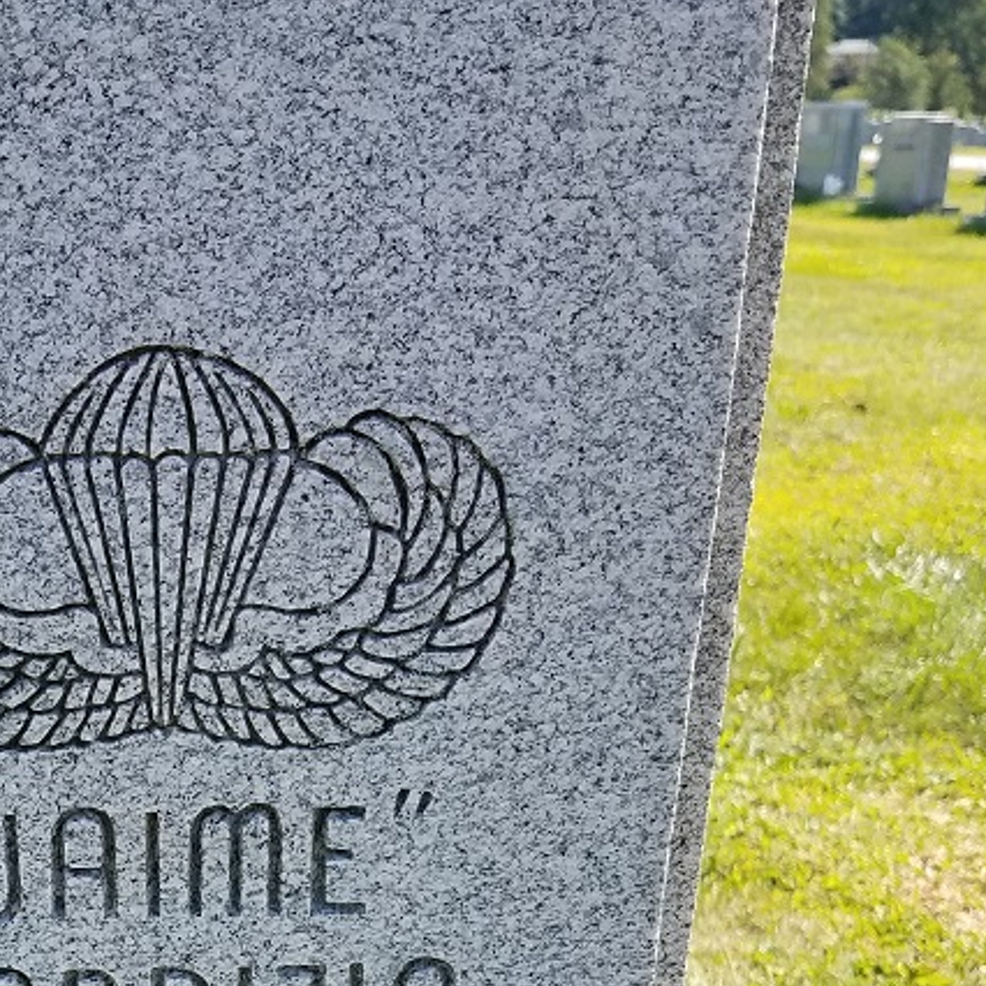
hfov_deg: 30.8
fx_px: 1740
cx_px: 190
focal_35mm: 54
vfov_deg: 29.3
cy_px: 1011
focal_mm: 4.2
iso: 40
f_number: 1.7
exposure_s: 1/676
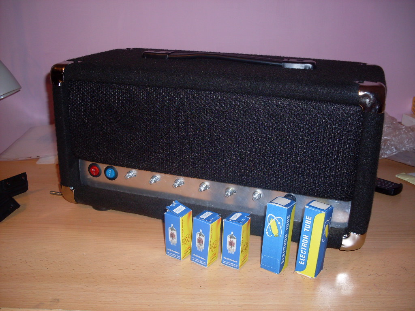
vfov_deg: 37.7
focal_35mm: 38
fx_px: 456
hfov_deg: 49.0
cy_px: 156
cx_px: 208
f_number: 2.8
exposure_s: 1/45
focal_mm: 6.3
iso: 100
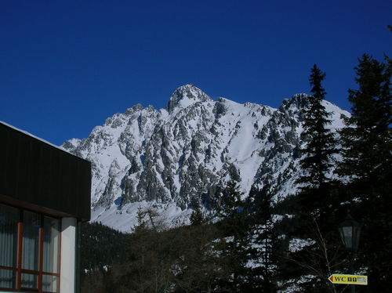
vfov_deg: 22.2
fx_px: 747
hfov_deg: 29.4
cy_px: 146
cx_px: 196
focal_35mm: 66
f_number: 6.4
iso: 50
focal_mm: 11
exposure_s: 1/1400
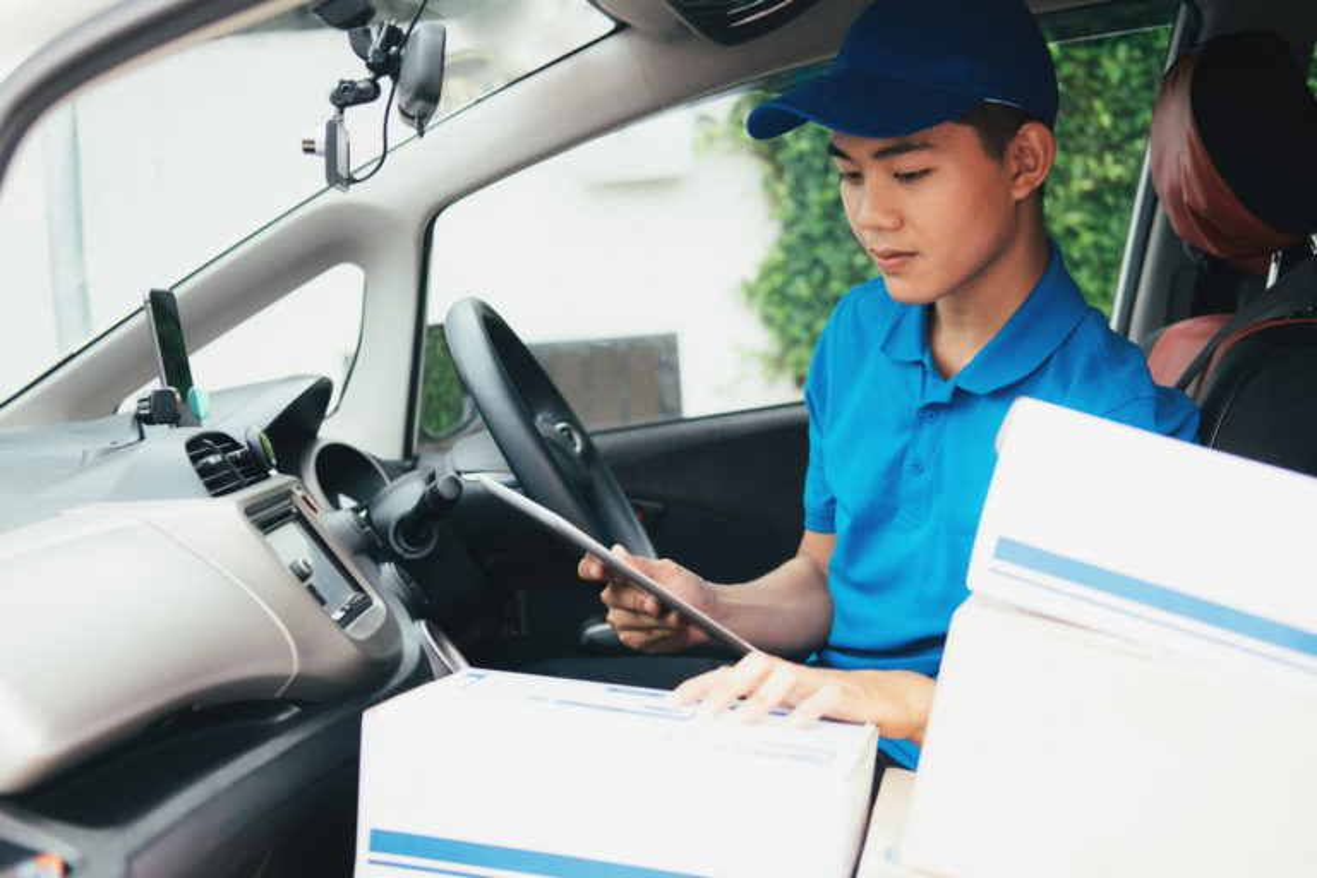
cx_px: 658
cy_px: 439
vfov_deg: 25.5
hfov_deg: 37.5
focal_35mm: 53
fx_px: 1939
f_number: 2
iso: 200
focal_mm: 35
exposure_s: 1/250
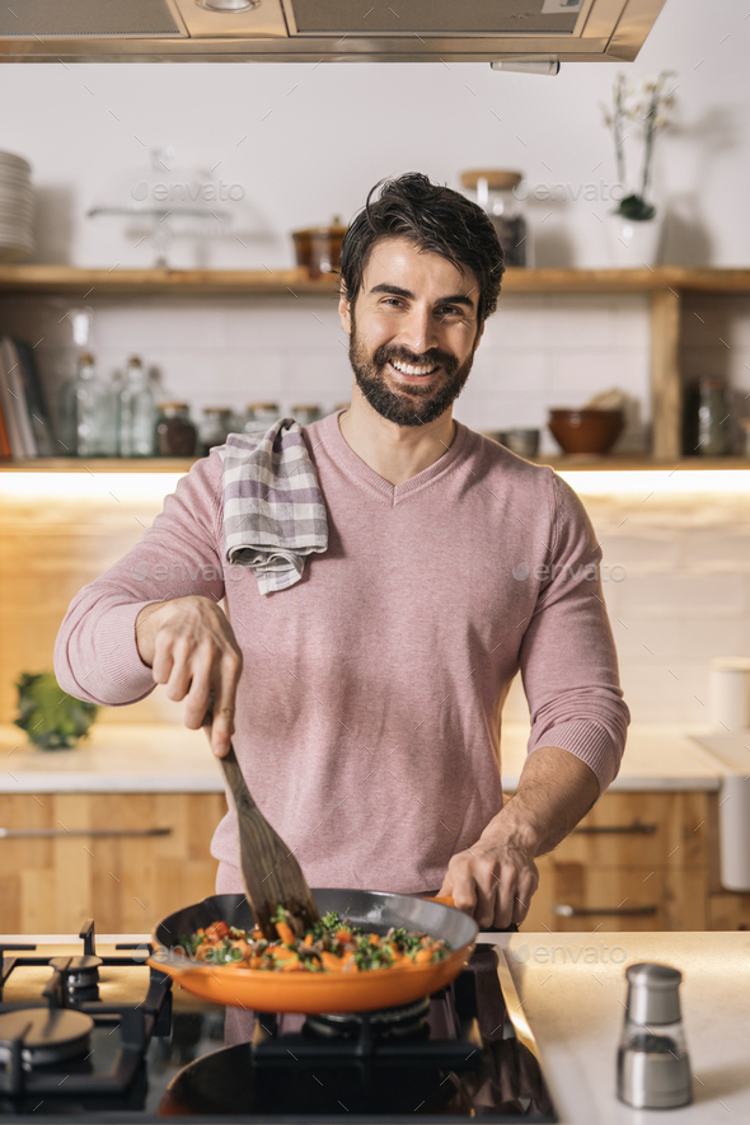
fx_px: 1562
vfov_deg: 39.6
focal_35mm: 50
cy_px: 562
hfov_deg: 27.0
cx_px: 375
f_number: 1.8
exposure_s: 1/320
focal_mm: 50
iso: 640
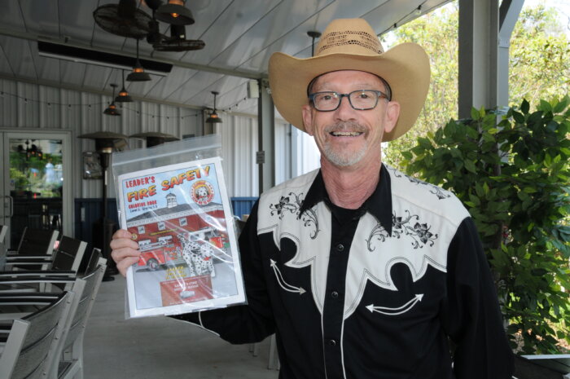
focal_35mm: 44
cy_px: 190
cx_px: 285
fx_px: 688
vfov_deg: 30.8
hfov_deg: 45.0
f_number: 11
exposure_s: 1/100
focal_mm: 29
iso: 500
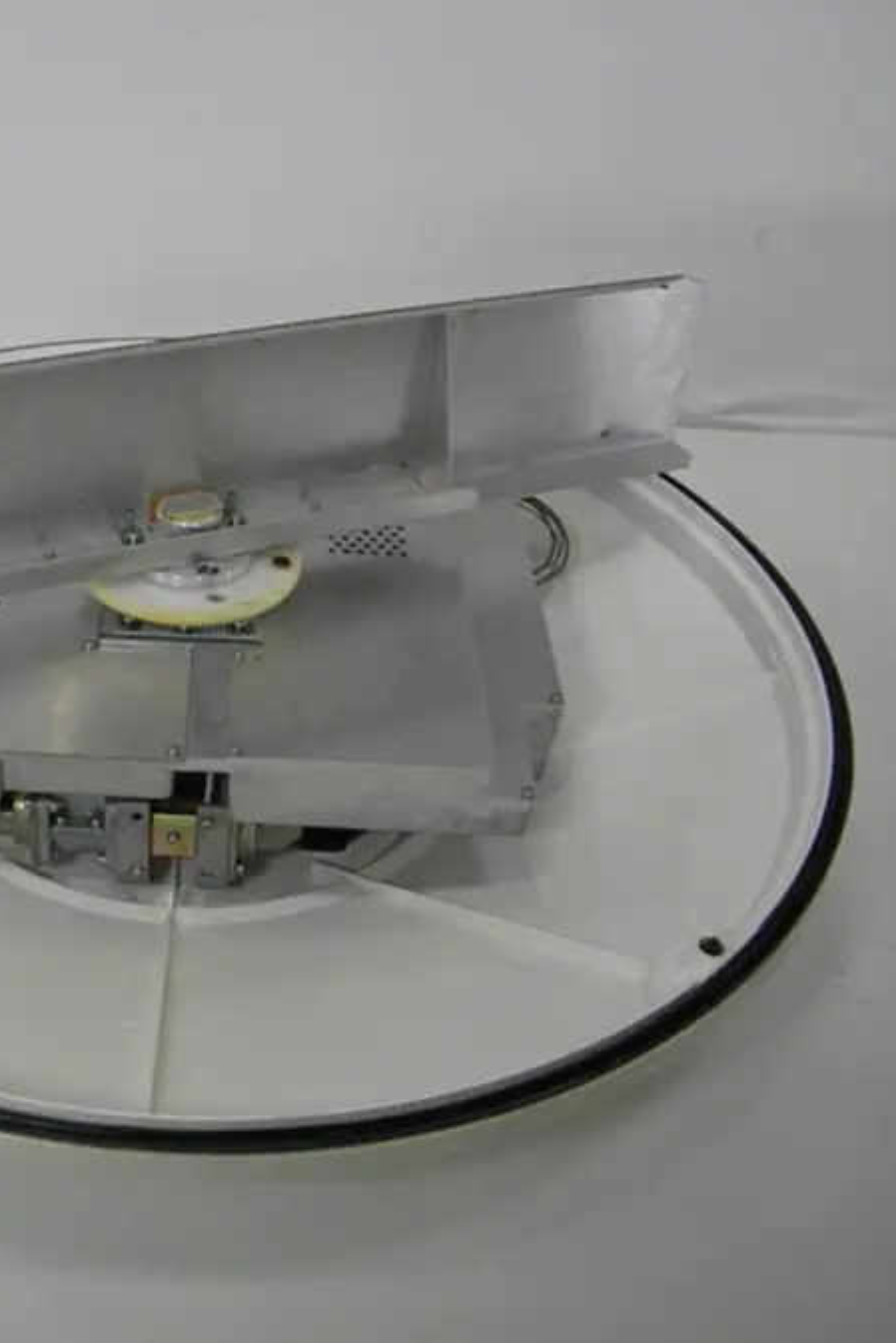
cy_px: 672
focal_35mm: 39
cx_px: 191
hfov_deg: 33.3
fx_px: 1455
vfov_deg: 49.5
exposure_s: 1/945
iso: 720
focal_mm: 5
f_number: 3.5
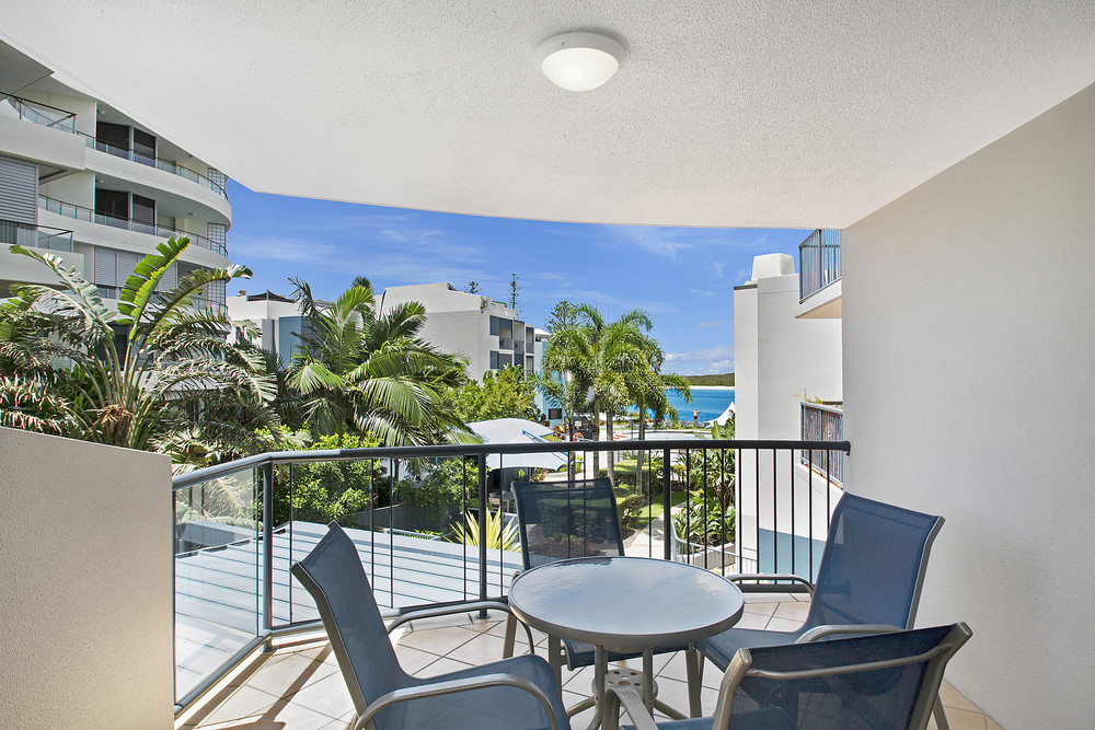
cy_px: 365
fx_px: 593
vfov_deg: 63.2
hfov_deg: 85.4
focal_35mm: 20
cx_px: 548
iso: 200
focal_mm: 13
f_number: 8
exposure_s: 1/400
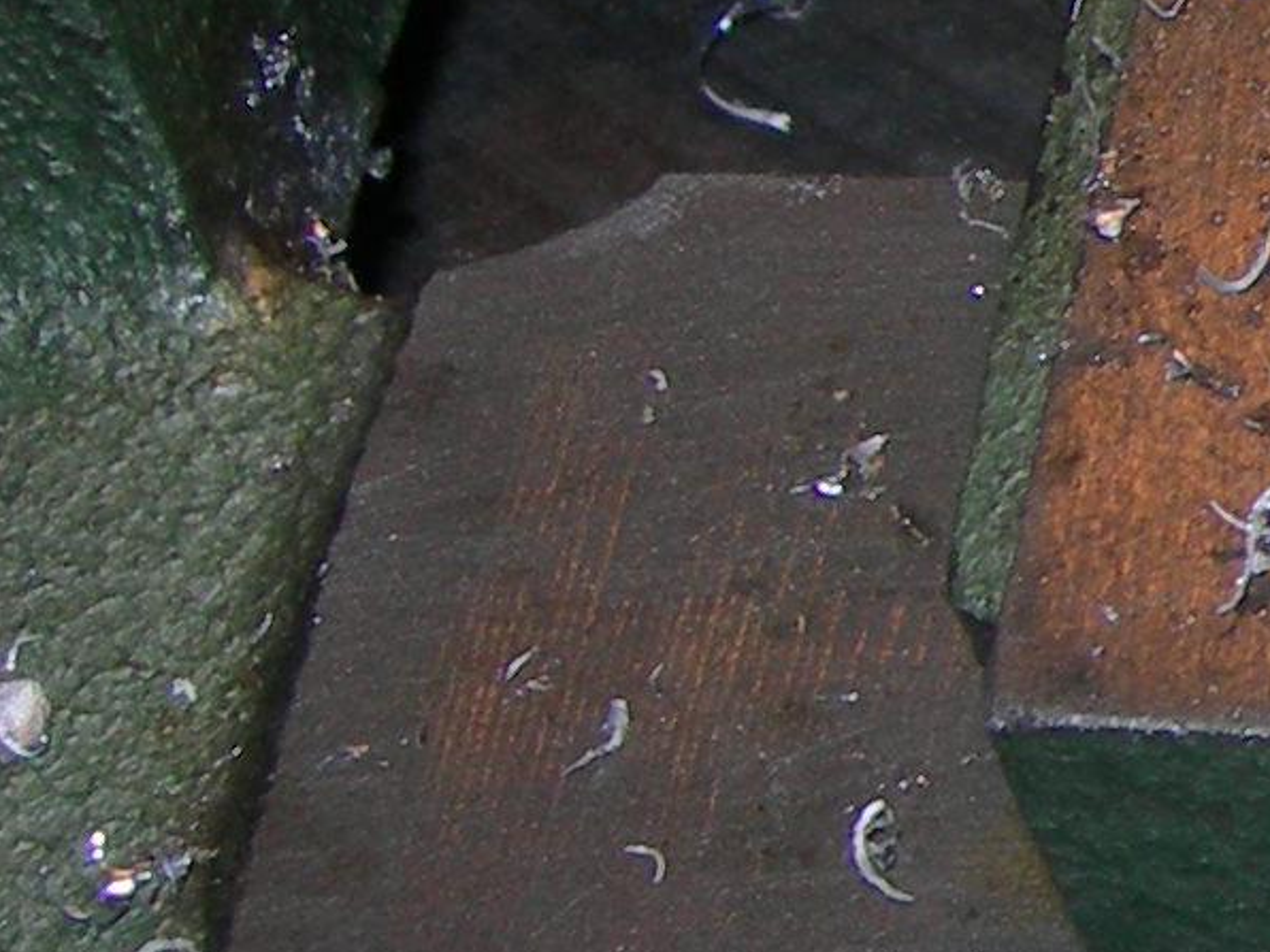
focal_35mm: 196
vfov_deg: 7.6
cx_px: 3201
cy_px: 217
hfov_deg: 9.0
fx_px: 7191
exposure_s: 1/60.1
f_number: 4.8
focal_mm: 7.8
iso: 50
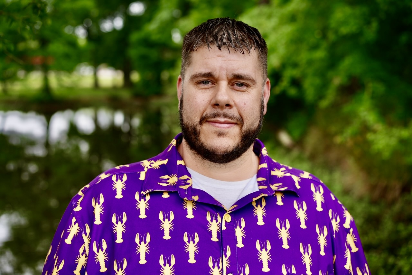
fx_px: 630
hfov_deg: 36.2
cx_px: 206
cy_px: 138
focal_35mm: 55
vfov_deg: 24.7
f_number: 3.2
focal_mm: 55
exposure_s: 1/200
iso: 80
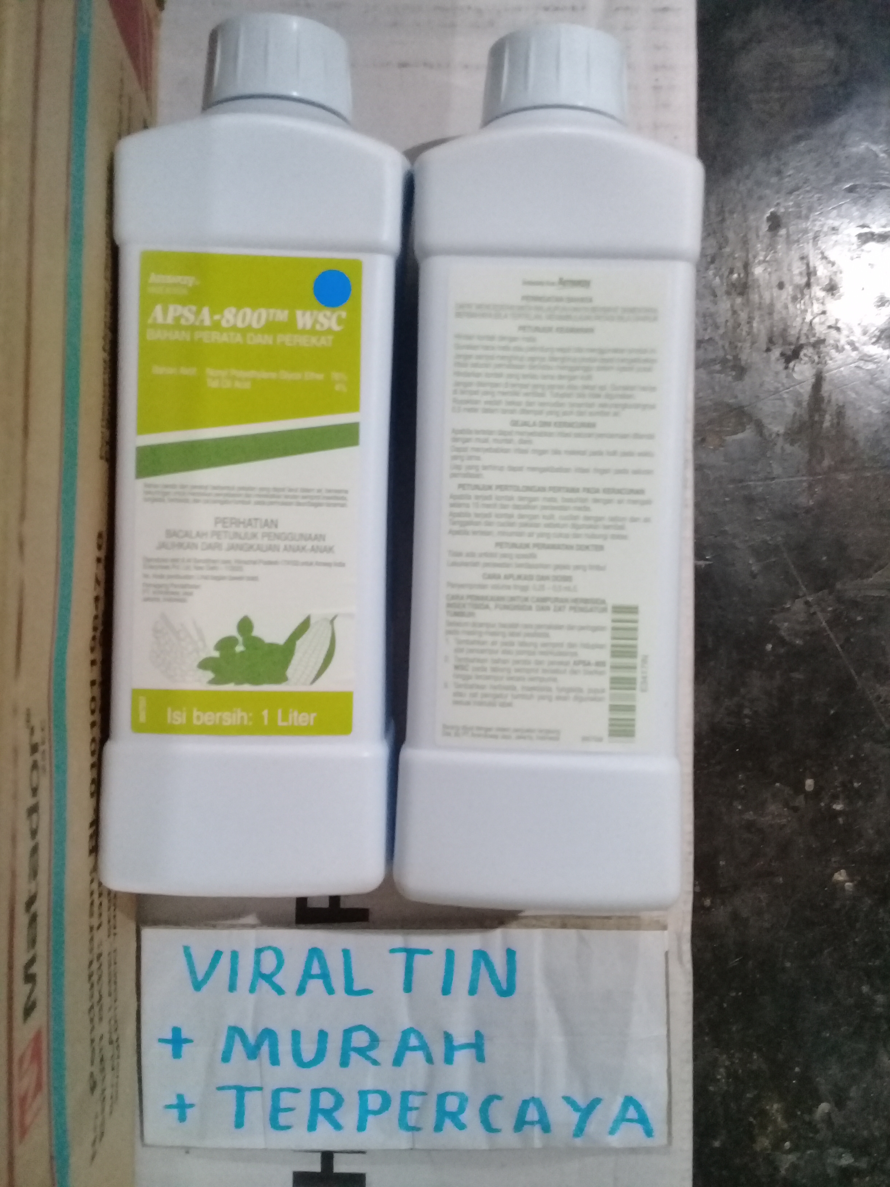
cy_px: 594
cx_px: 445
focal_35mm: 31
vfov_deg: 58.4
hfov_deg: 45.4
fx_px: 1063
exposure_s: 1/17
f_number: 2.2
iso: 320
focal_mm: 3.3
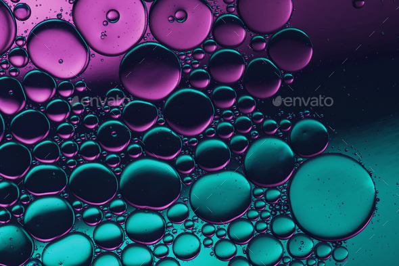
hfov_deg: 15.2
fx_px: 1496
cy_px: 133
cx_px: 200
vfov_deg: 10.2
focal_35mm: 135
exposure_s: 1/250
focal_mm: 90
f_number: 8
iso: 100
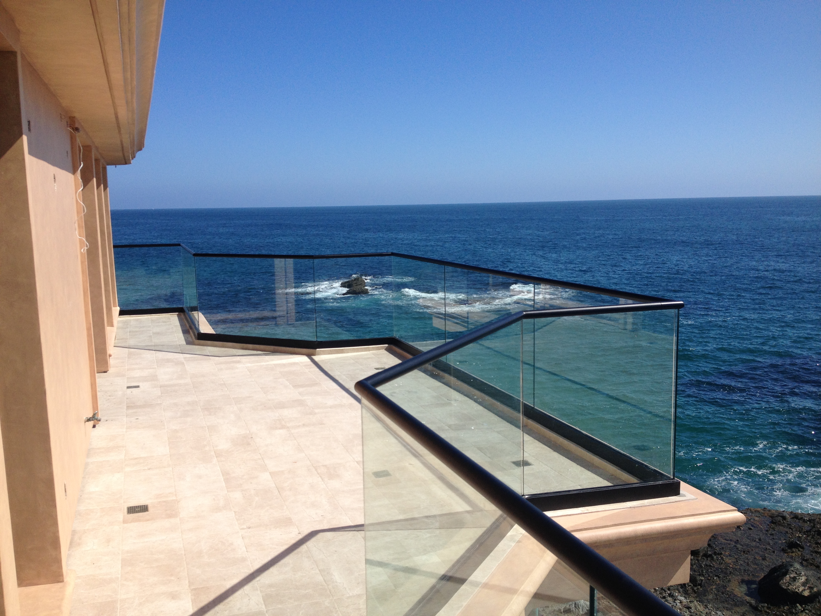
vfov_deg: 40.7
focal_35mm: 35
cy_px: 308
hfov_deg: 52.6
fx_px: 830
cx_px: 410
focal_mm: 4.28
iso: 50
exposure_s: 1/2513
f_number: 2.4
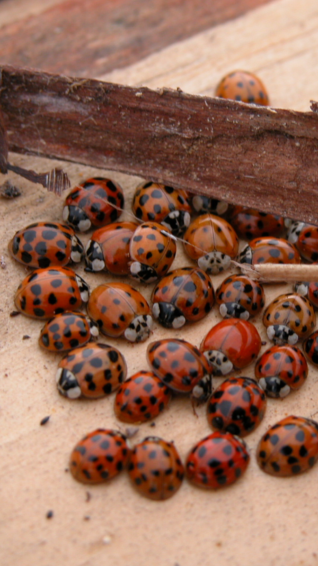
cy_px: 283
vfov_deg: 11.9
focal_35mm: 181
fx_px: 2712
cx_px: 232
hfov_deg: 6.7
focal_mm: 31.9
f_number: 4.3
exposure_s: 1/228
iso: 100
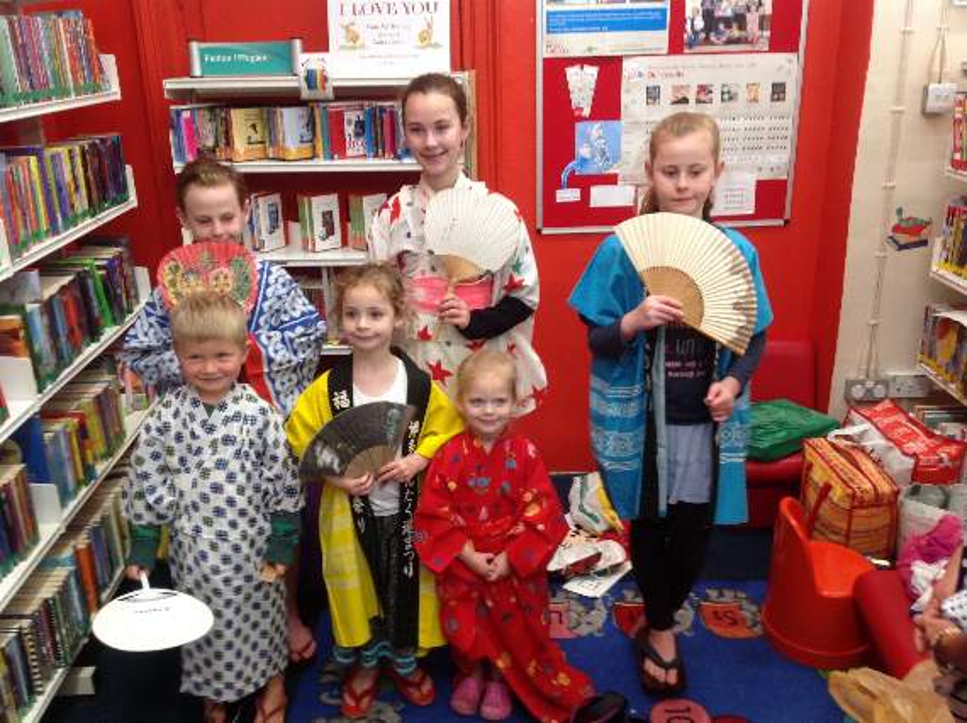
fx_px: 976
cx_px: 484
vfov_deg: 40.6
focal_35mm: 35
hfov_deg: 52.7
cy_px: 362
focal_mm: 4.28
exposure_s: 1/17
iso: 100
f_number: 2.4
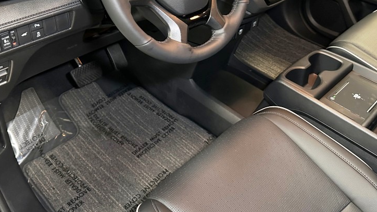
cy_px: 41
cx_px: 185
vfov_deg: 31.1
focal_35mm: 37
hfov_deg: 54.0
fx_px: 370
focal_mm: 6.86
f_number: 1.78
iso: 1000
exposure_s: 1/30
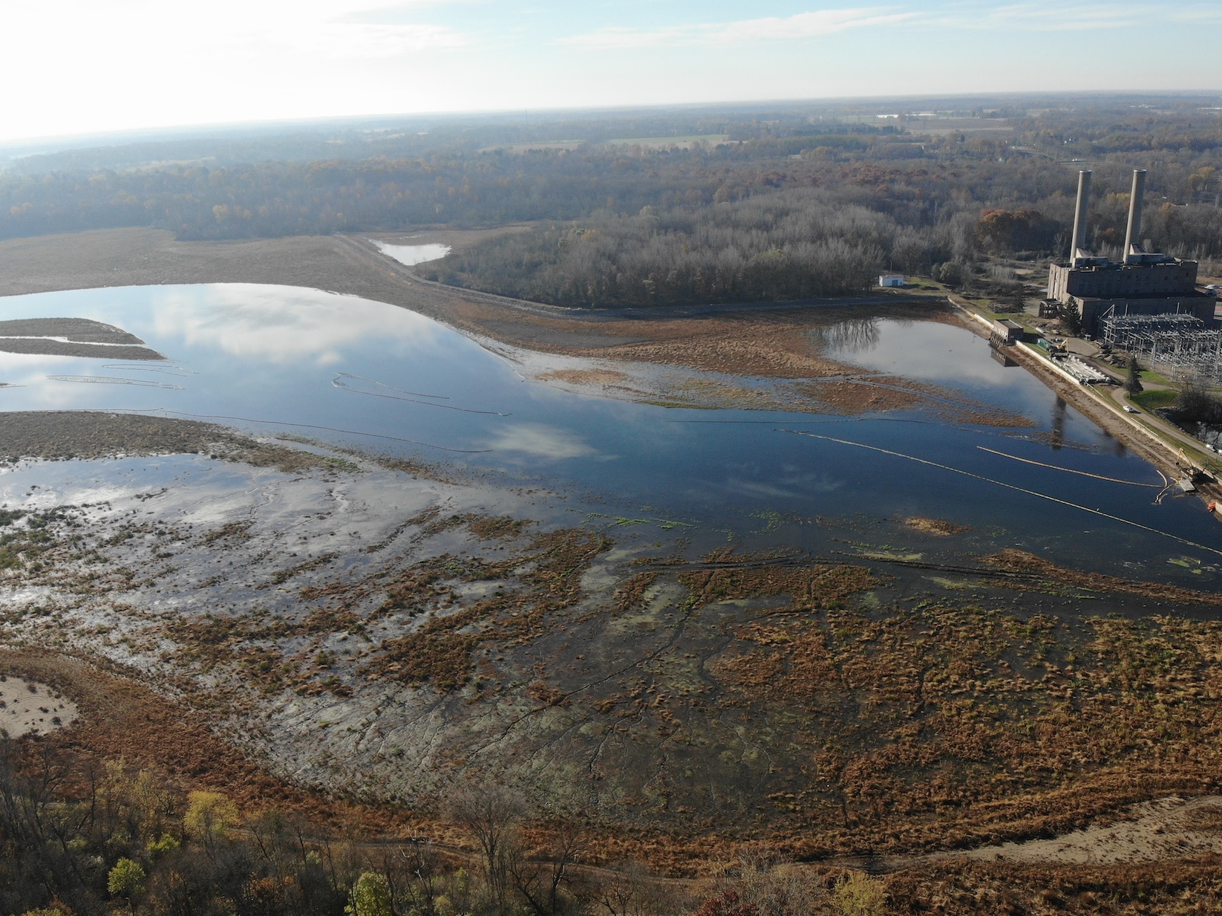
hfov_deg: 63.4
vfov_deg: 49.6
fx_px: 988
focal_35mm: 28
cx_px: 649
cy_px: 509
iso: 107
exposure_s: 1/929
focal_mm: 4.5
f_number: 2.8
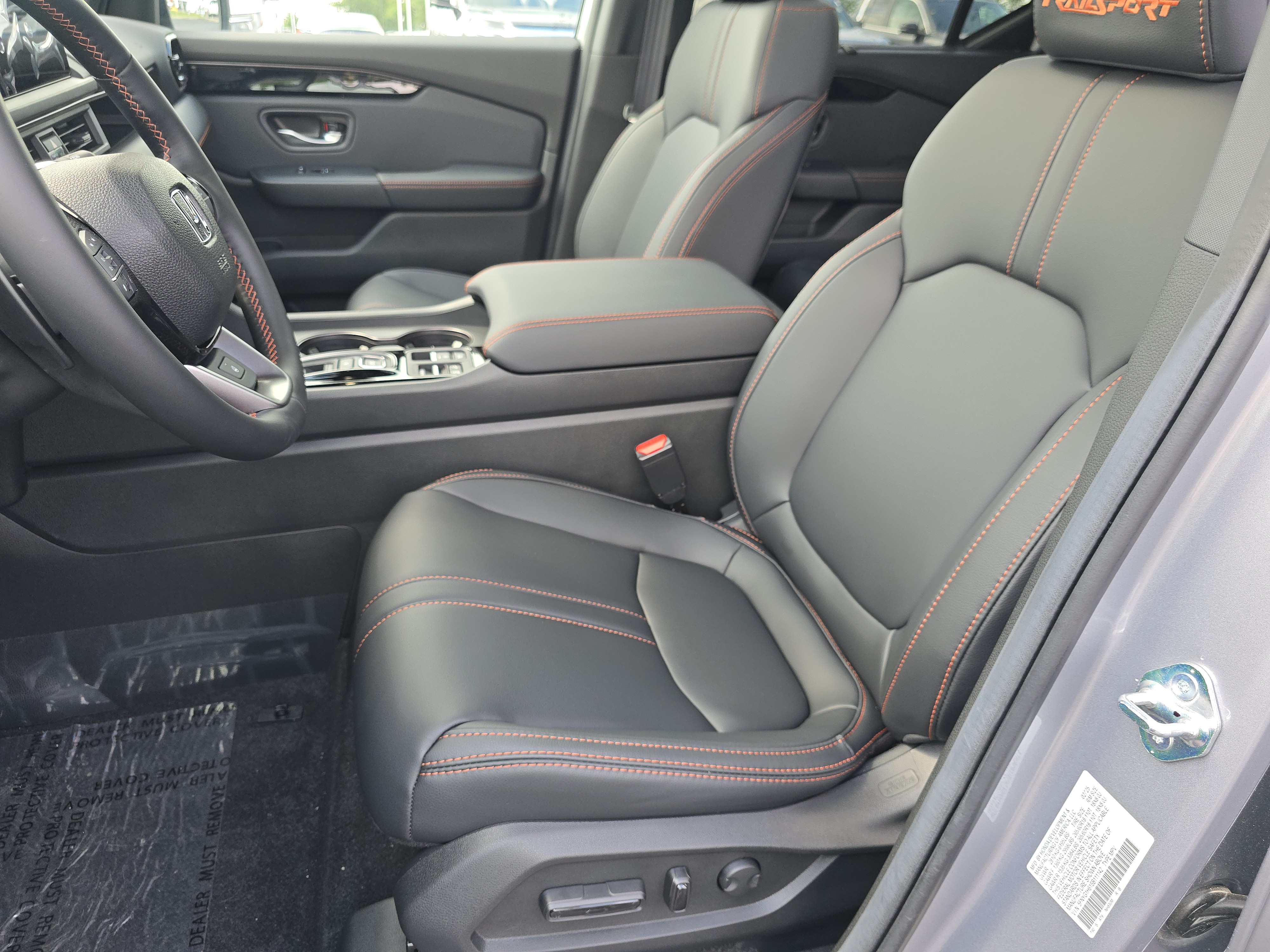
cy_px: 476
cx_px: 635
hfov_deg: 73.9
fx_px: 844
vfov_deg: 58.9
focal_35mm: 23
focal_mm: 6.3
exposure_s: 1/180
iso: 64
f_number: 1.7
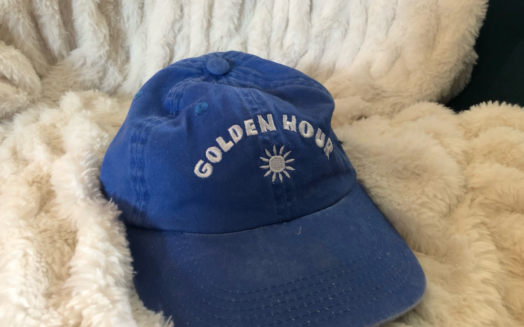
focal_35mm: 30
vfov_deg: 41.7
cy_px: 191
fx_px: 428
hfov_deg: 62.9
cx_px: 261
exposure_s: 1/15
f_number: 1.8
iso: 100
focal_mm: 3.99
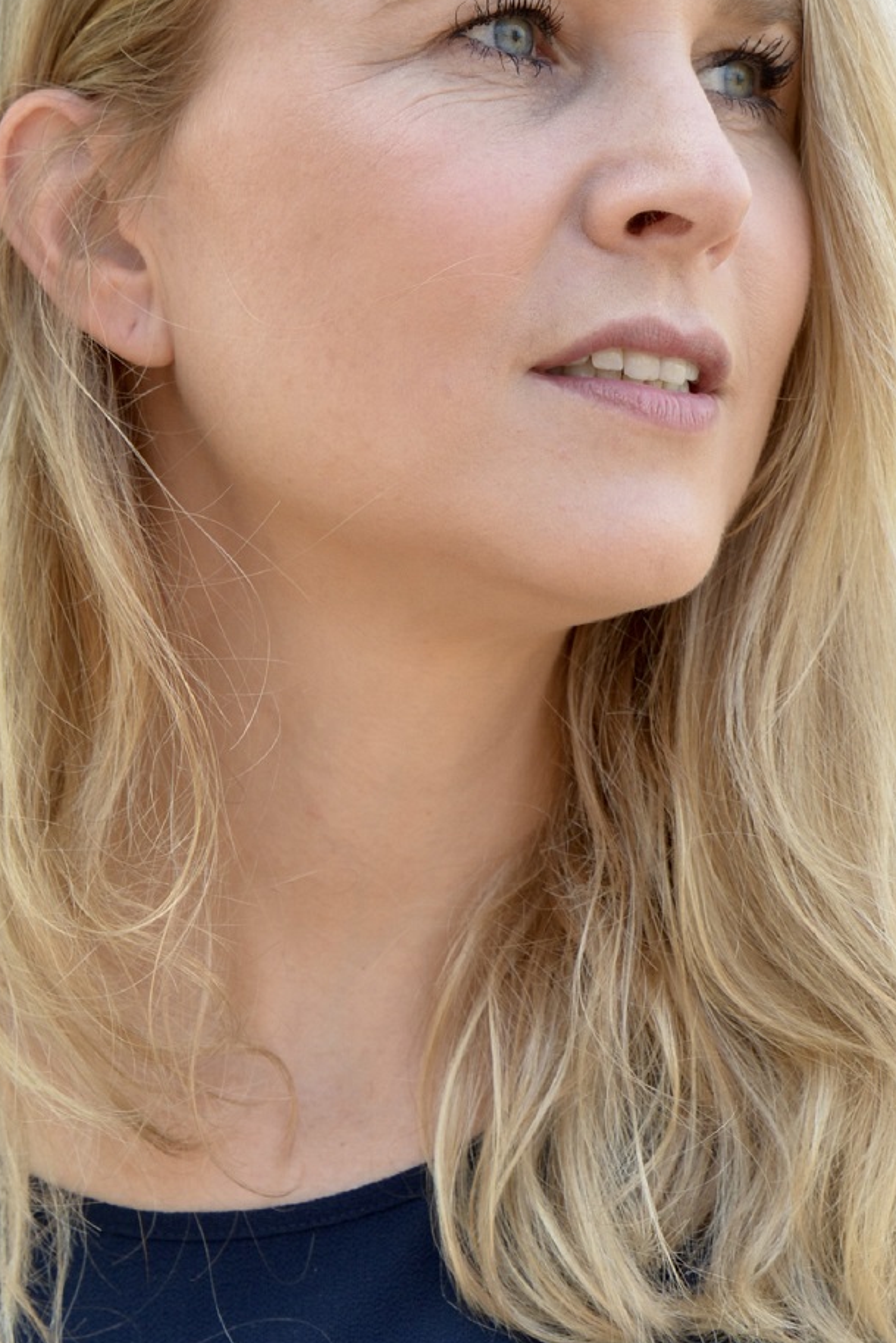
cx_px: 503
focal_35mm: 196
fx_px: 7311
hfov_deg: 7.0
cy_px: 977
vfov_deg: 10.5
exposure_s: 1/160
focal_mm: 70
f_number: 6.3
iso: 200
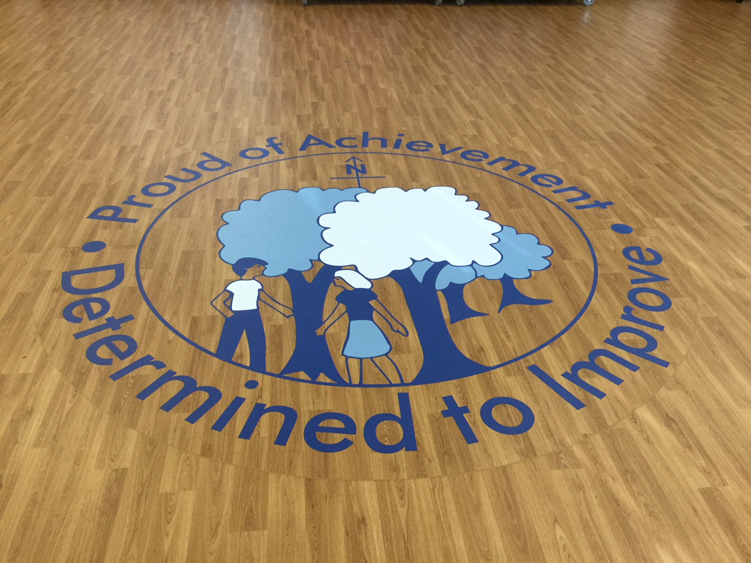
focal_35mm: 31
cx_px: 376
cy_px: 282
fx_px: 673
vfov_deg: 45.4
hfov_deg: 58.4
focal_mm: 3.3
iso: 125
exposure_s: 1/33
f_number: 2.4
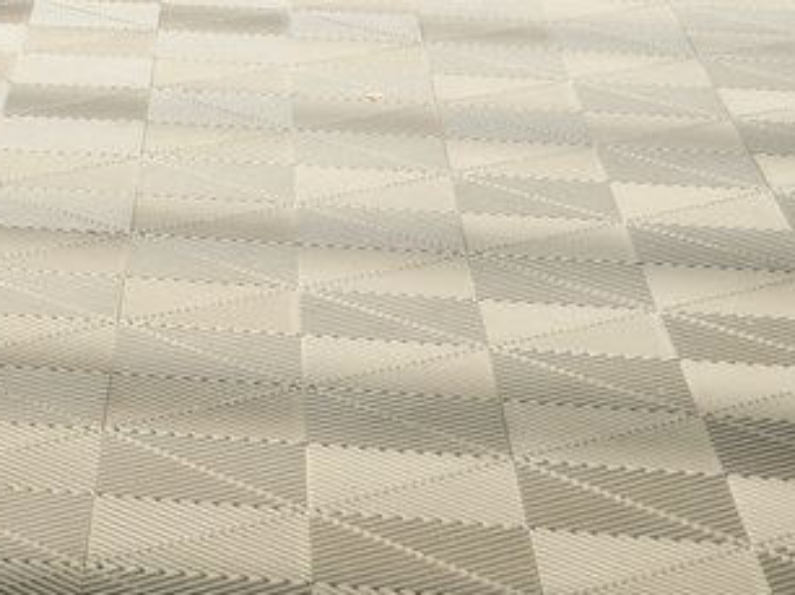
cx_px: -491
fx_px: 3534
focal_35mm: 154
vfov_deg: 9.3
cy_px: -395
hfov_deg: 12.1
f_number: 5
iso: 250
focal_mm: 23
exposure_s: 1/200
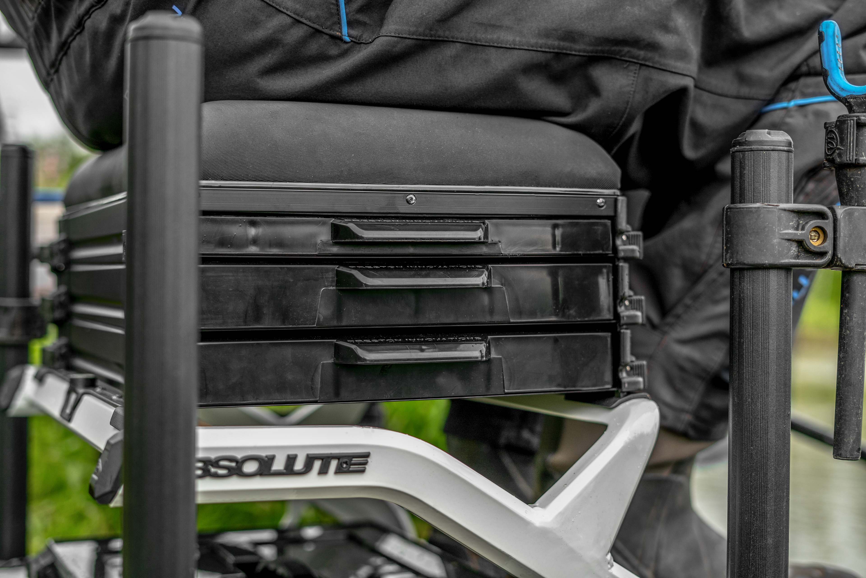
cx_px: 433
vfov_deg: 27.0
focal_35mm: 50
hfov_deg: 39.6
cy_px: 289
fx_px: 1203
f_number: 2.8
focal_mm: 50
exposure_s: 1/640
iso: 100
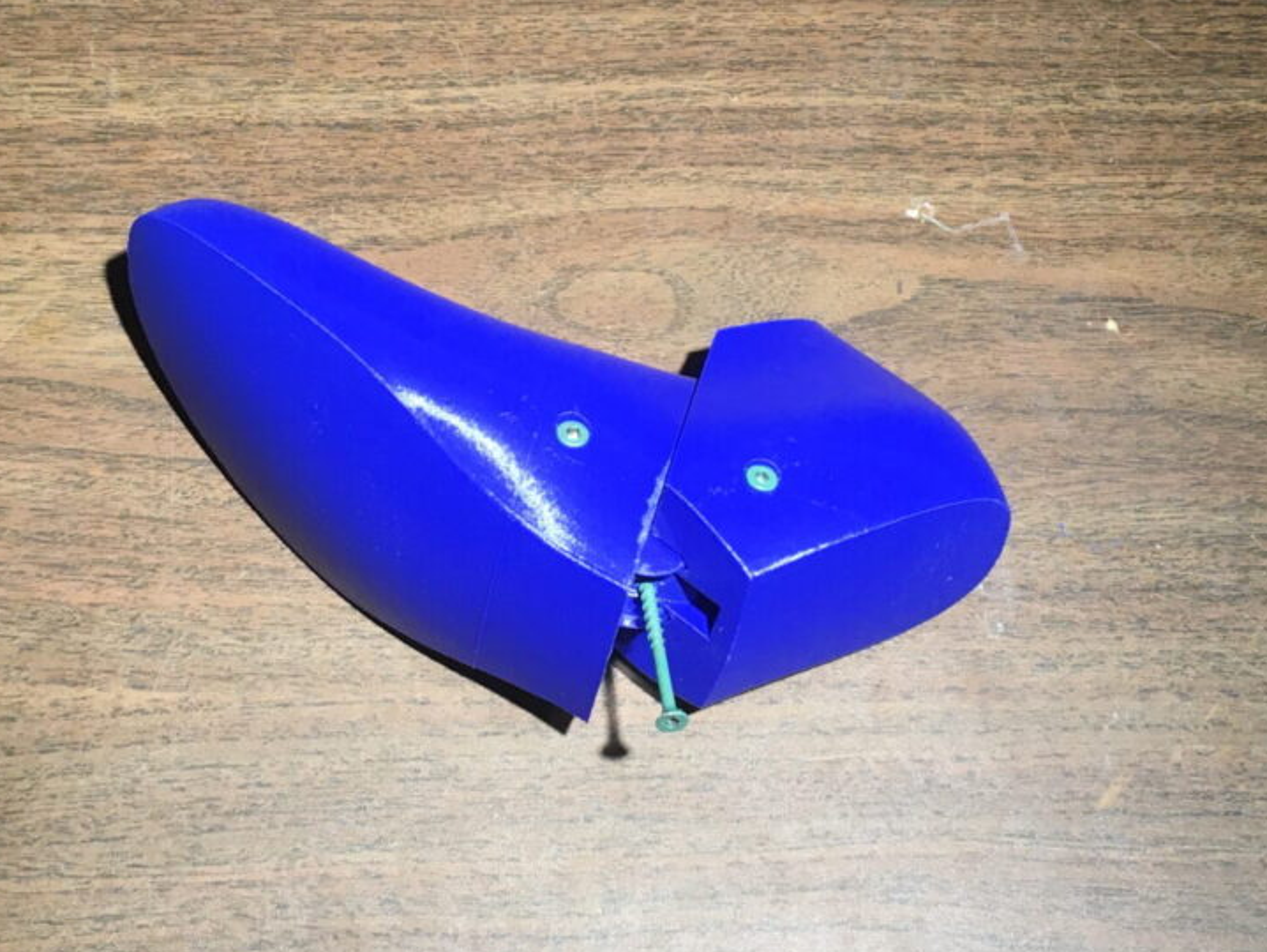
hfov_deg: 58.3
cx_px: 600
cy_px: 480
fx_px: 1135
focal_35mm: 31
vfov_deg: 45.5
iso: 32
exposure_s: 1/30
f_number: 2.2
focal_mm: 4.15
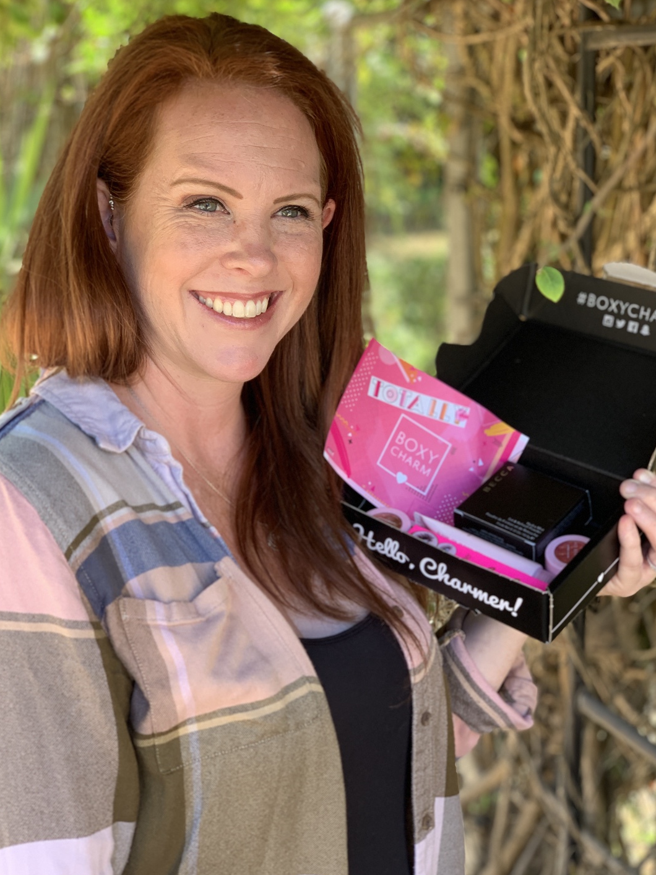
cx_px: 327
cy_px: 438
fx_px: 1339
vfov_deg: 36.2
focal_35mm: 53
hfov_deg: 27.5
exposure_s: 1/122
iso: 40
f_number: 2.4
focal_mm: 6
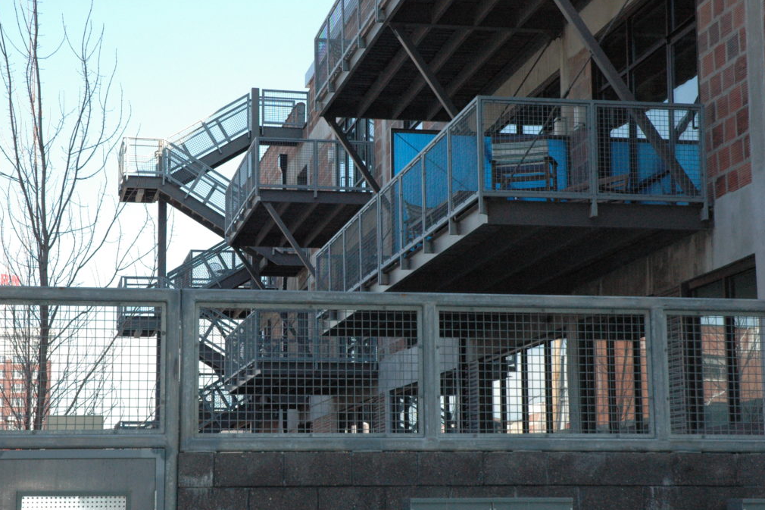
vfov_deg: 17.9
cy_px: 255
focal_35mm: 76
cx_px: 379
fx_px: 1615
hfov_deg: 26.7
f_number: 10
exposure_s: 1/500
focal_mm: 50
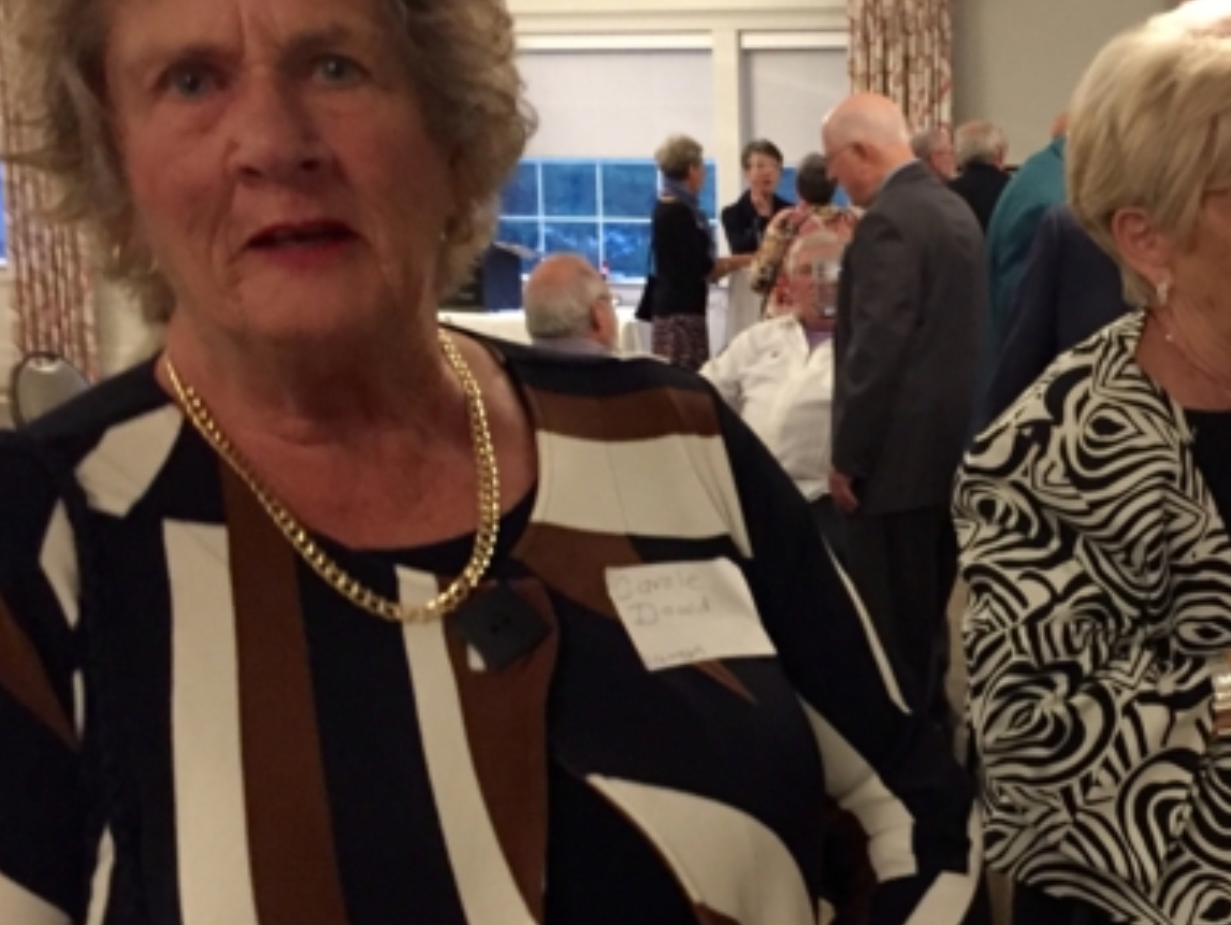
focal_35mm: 49
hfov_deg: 37.3
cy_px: 488
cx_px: 1012
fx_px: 1744
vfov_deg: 29.7
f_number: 2.2
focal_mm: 4.15
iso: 640
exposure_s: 1/15
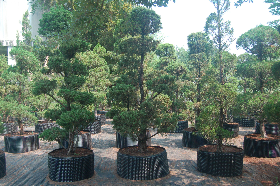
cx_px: 140
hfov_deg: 55.1
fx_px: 268
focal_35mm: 34
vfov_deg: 38.3
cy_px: 93
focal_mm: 23
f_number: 5
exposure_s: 1/100
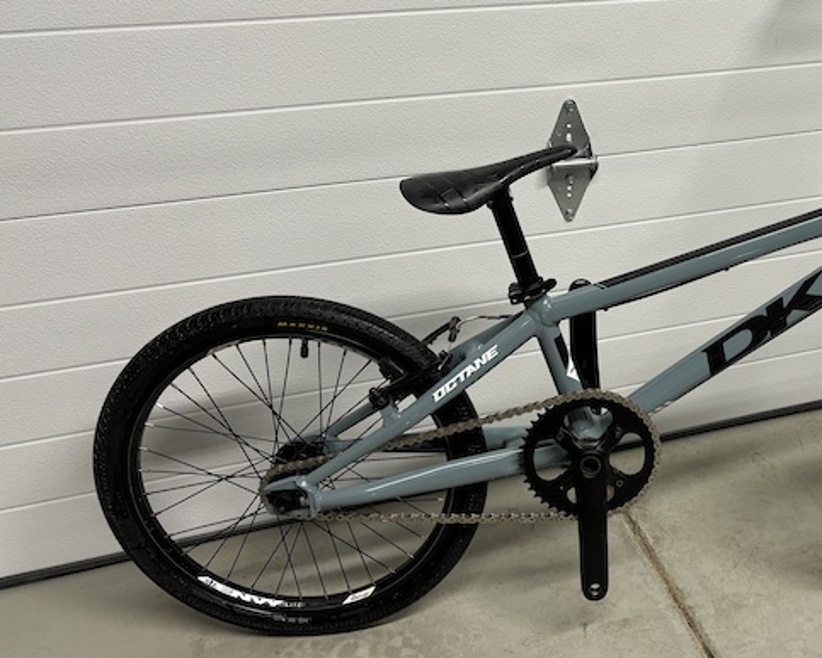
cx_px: 643
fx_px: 1022
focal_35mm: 42
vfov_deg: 35.7
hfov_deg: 42.1
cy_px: 289
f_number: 1.6
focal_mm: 5.96
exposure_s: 1/60
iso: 125
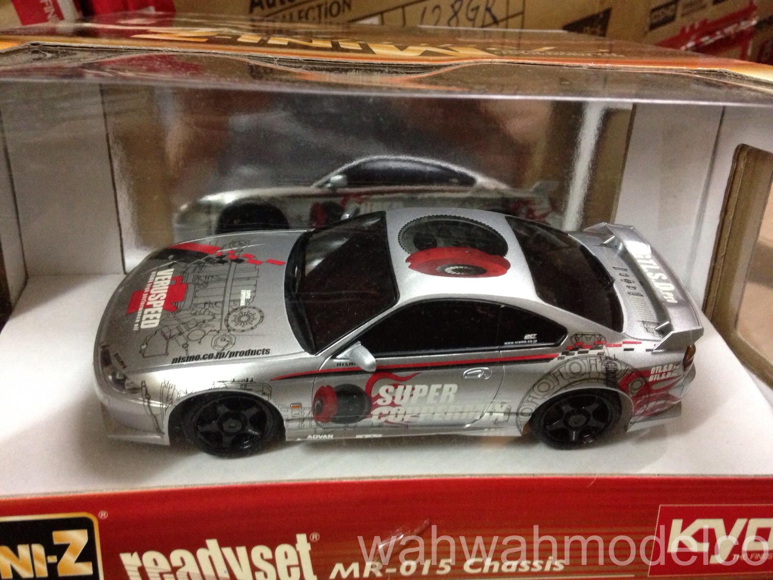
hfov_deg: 55.4
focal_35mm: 33
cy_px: 290
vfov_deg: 42.9
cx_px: 386
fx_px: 737
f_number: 2.4
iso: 500
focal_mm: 4.13
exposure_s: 1/15
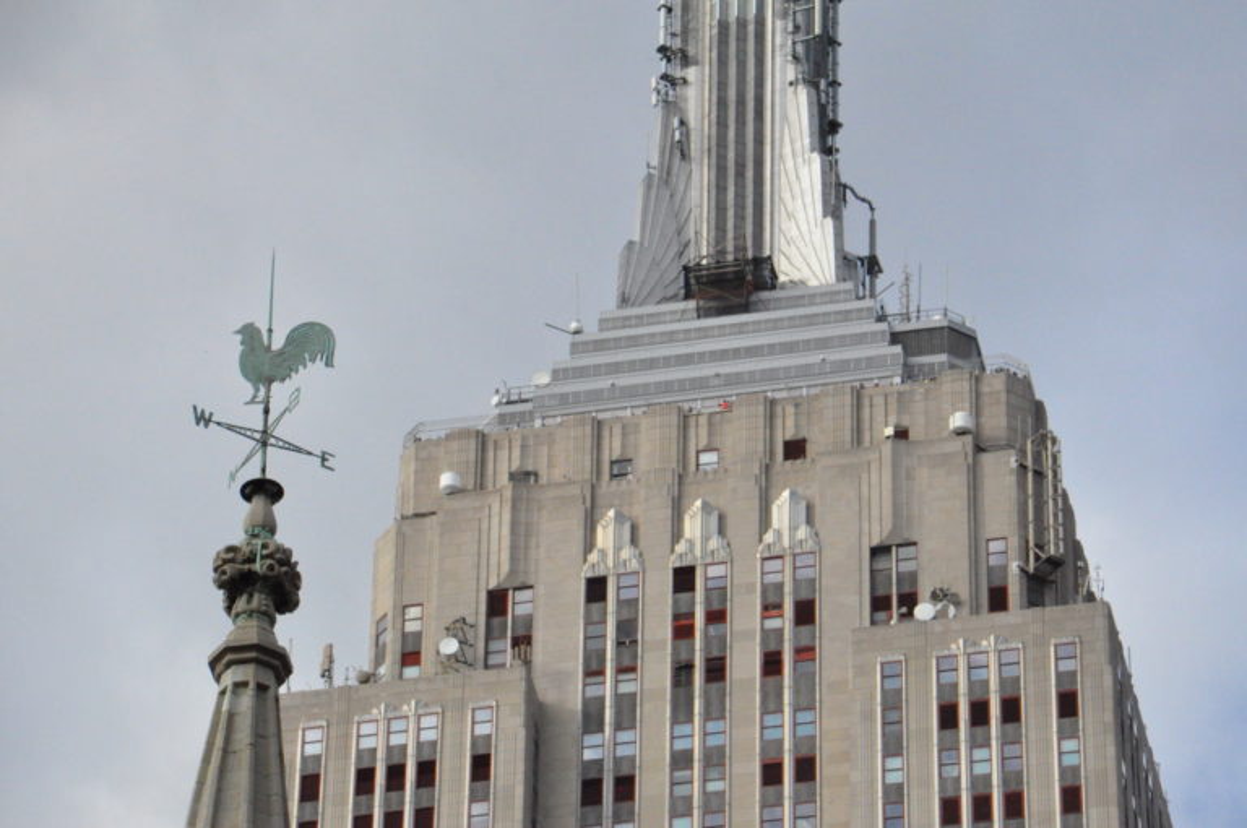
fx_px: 7784
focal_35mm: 225
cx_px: 624
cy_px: 414
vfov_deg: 6.1
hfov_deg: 9.2
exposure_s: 1/2500
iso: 4000
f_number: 14
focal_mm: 150
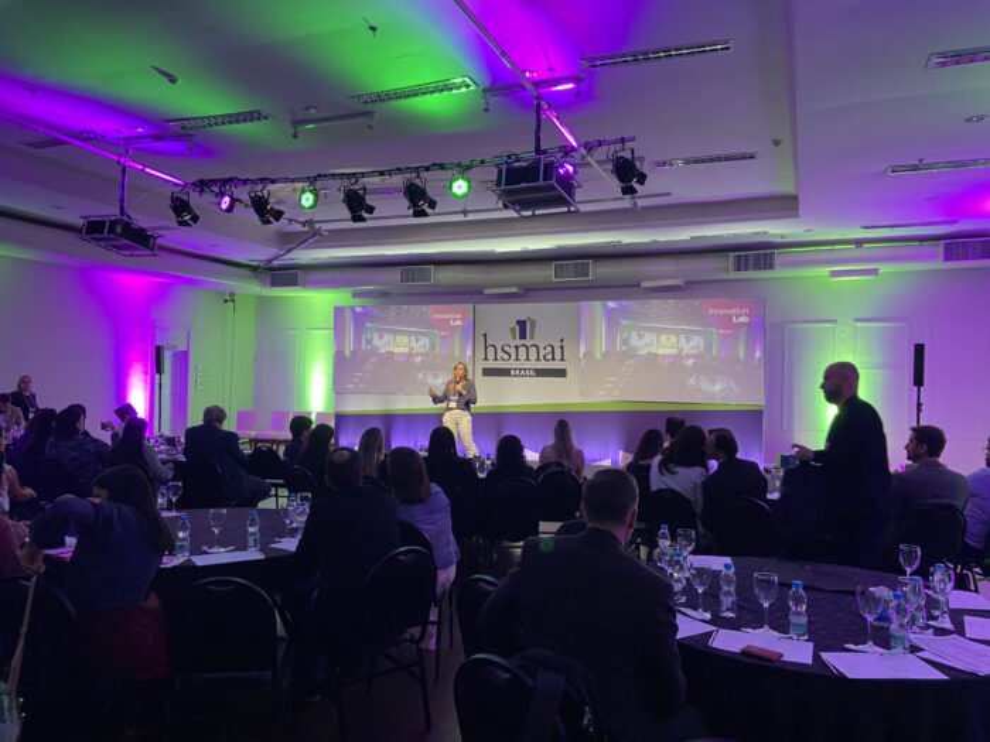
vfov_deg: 53.1
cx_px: 495
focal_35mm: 26
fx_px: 744
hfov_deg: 67.3
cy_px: 371
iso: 320
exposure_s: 1/60
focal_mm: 4.25
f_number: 1.8
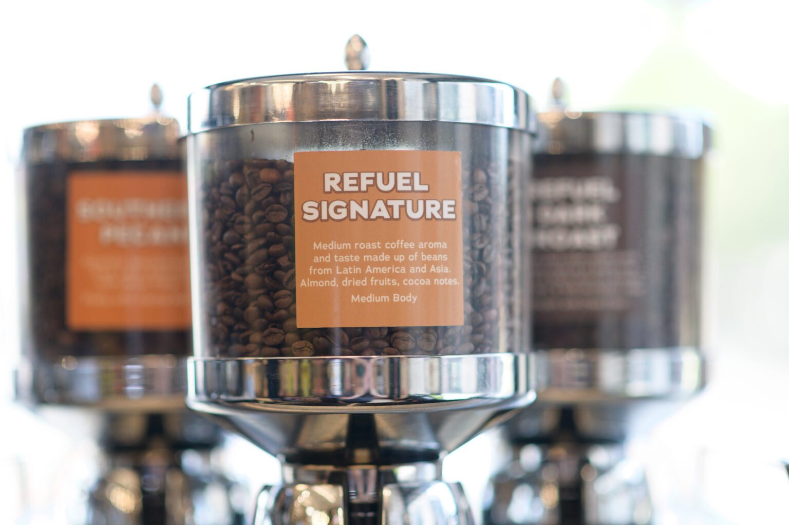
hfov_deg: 23.9
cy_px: 262
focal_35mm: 85
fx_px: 1862
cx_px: 394
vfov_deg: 16.1
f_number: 2
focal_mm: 85
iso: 800
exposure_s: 1/1600
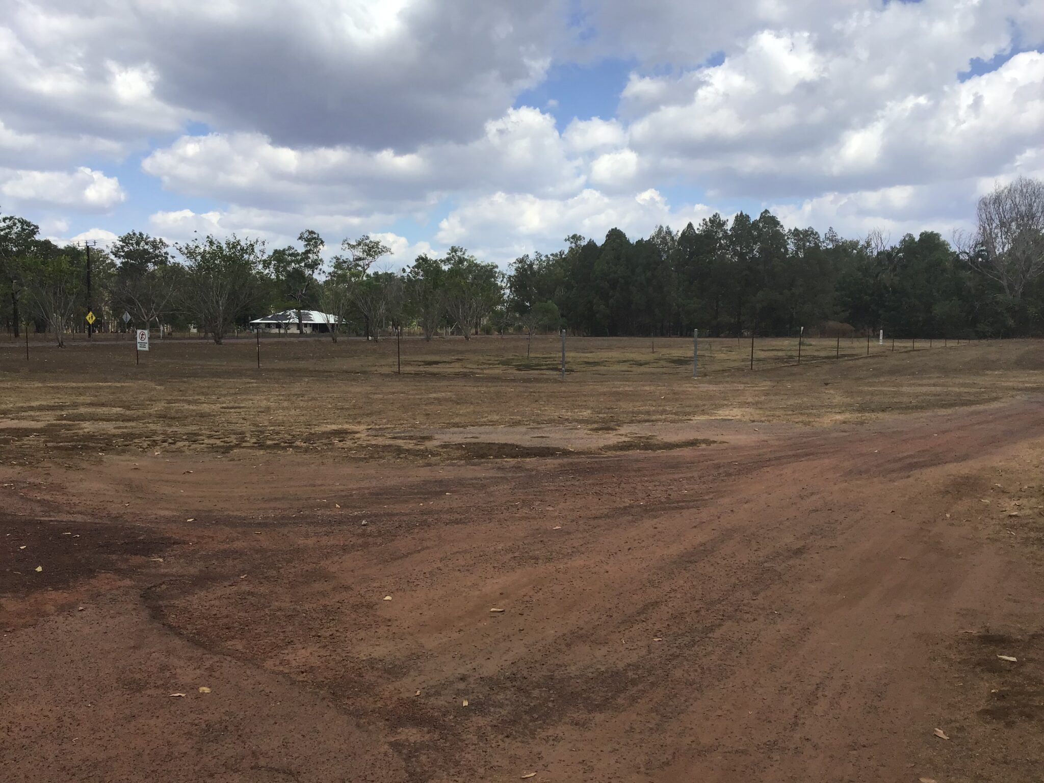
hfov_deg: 58.4
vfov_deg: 45.4
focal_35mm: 31
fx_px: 935
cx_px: 522
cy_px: 392
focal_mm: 3.3
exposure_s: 1/1294
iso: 25
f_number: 2.4
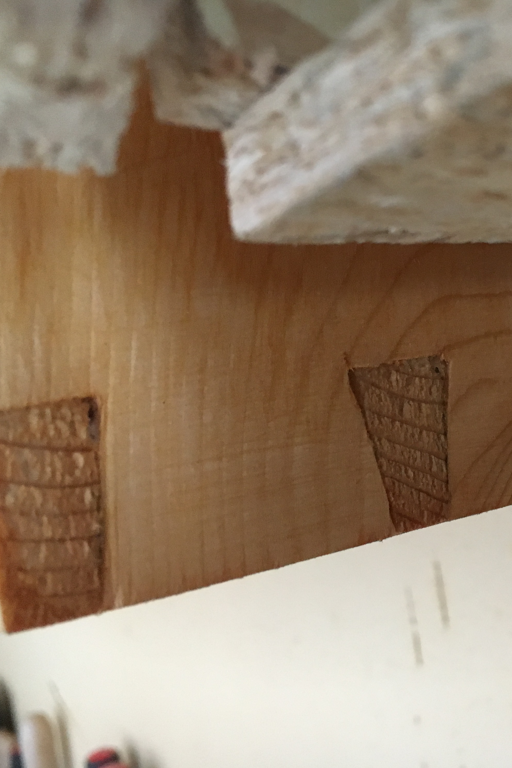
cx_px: 467
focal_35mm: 41
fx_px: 875
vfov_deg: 47.4
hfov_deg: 31.0
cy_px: 390
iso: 200
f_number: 2.2
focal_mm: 4.15
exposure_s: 1/25
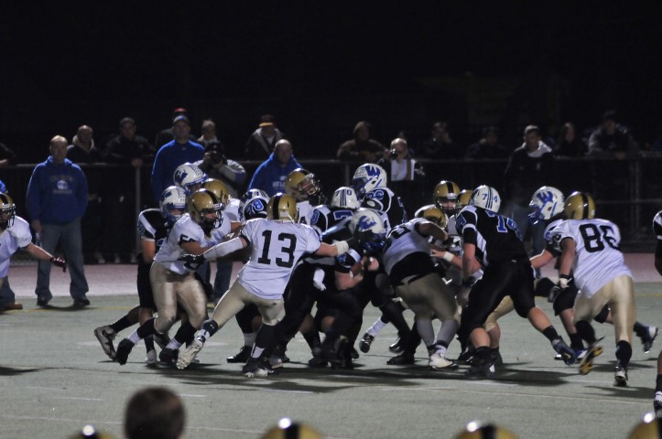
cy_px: 220
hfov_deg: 4.6
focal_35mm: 450
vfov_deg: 3.0
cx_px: 331
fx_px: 8264
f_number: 6.7
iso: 2000
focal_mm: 300
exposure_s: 1/180
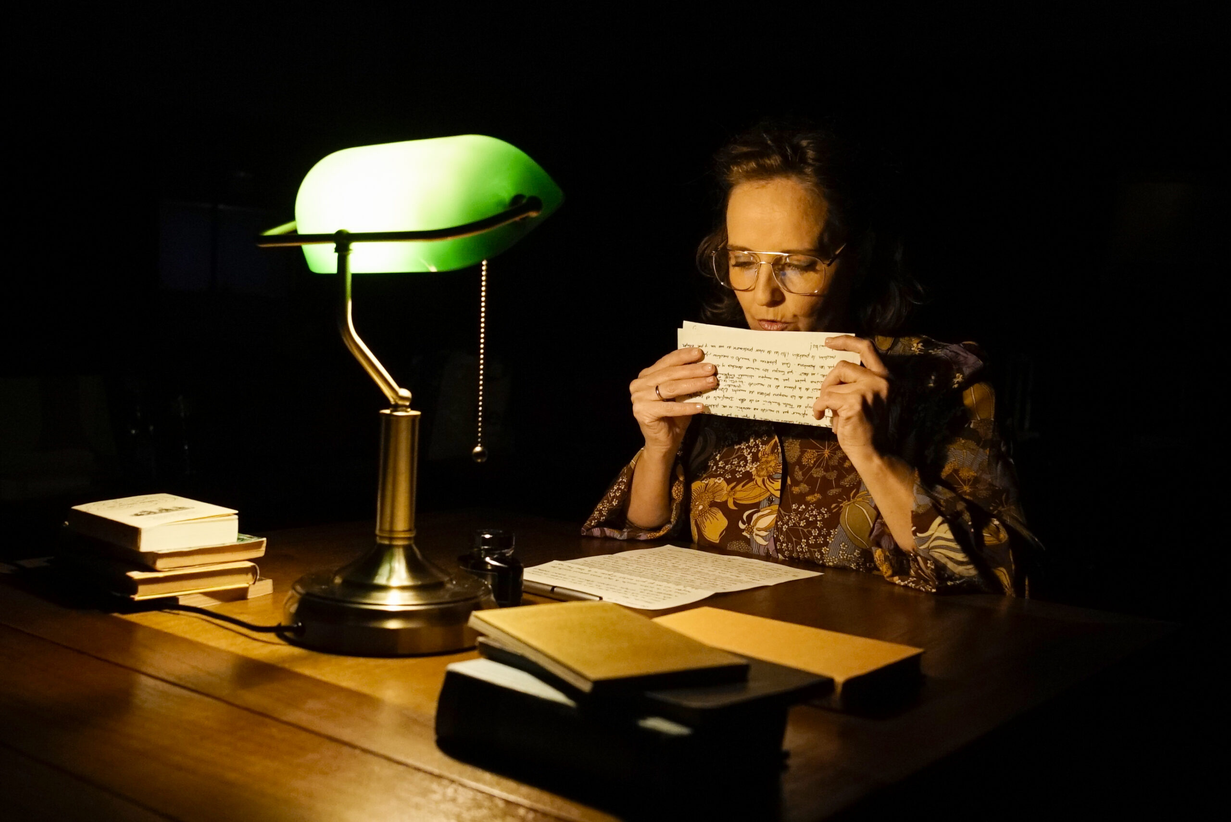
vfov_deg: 36.9
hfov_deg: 53.1
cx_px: 616
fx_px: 1231
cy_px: 411
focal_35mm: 36
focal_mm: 24
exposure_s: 1/250
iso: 5000
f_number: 4
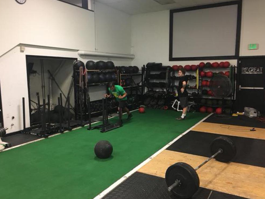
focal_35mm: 30
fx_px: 230
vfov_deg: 46.8
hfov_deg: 60.0
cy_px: 99
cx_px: 134
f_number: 2.2
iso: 200
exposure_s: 1/20
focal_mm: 4.15
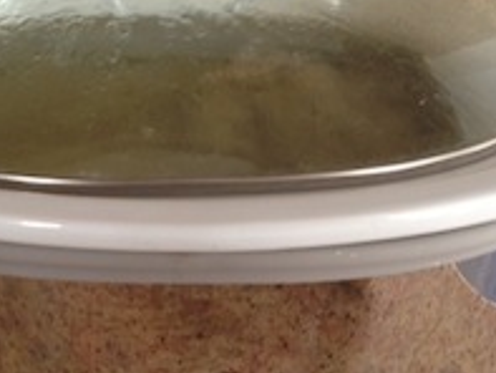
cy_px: 229
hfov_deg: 28.8
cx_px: 169
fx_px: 961
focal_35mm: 67
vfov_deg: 21.9
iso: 100
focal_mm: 4.13
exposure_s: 1/20
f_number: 2.4
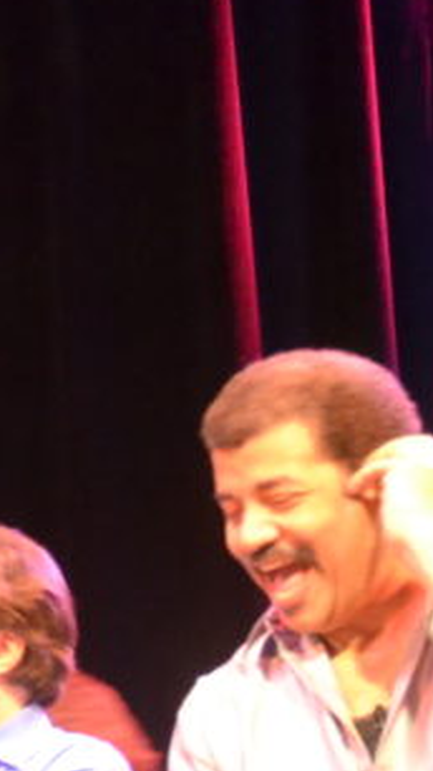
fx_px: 4256
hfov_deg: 5.5
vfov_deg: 10.3
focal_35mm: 208
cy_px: 596
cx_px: -783
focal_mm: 29
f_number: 3.8
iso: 3200
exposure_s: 1/40
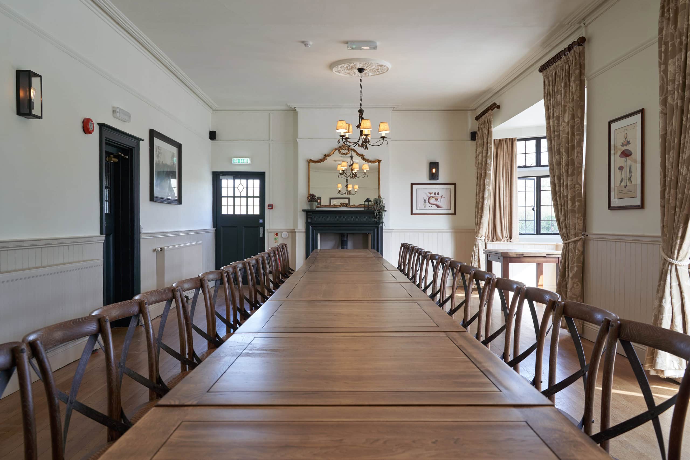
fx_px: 537
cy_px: 230
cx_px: 345
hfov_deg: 65.5
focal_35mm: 28
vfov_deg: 46.4
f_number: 6.3
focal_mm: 28
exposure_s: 1/25
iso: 100
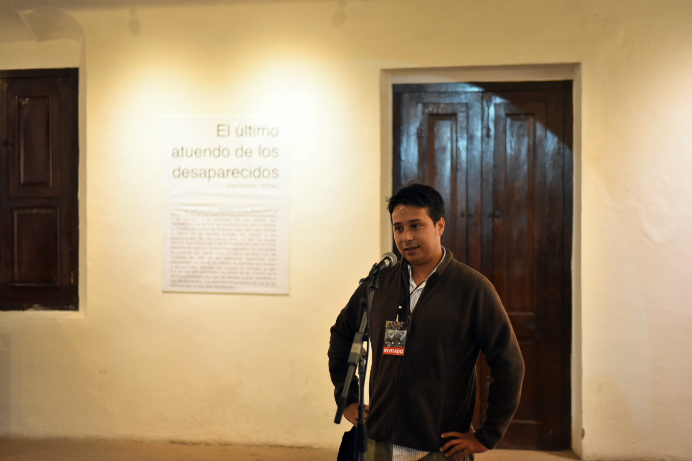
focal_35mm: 50
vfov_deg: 27.0
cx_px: 346
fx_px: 961
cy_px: 230
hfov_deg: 39.6
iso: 2000
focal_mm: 50
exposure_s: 1/200
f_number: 1.8
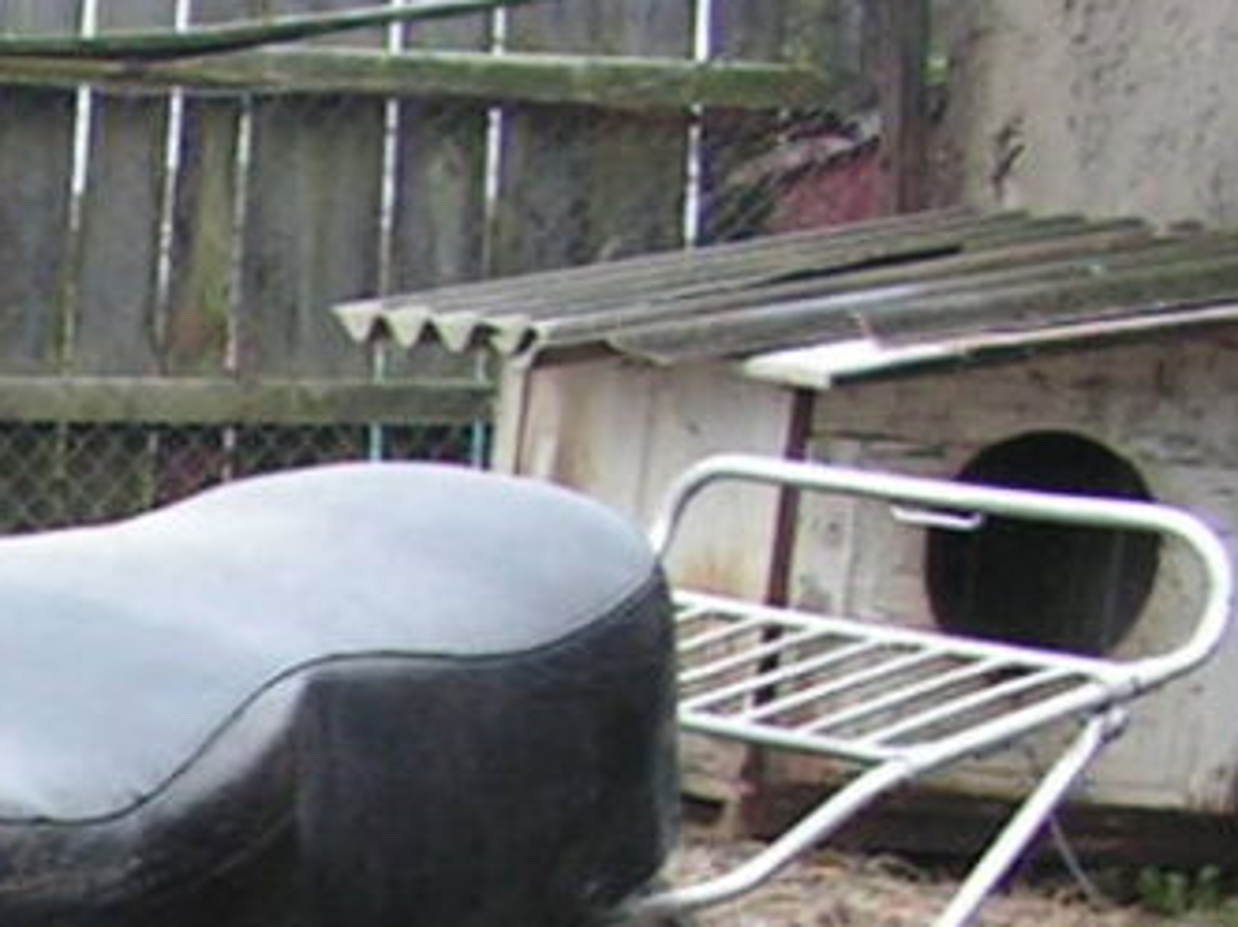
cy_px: 1581
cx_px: -1174
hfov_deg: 9.2
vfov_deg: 7.1
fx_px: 7293
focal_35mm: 204
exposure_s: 1/40
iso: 100
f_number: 3.2
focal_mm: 7.4
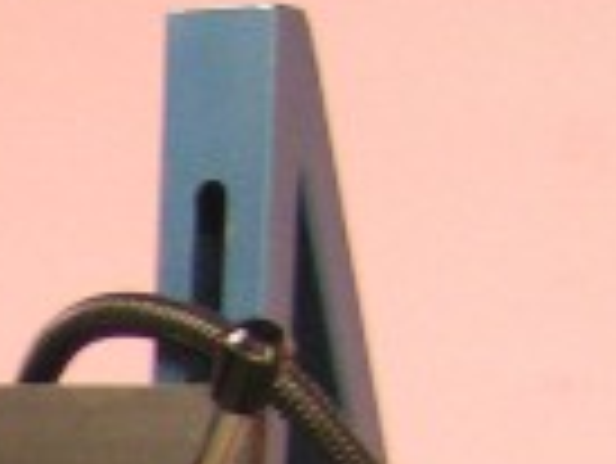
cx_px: -661
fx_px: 3437
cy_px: 1036
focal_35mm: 193
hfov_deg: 9.5
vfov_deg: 7.3
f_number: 2.8
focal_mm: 5.8
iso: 200
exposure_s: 1/10
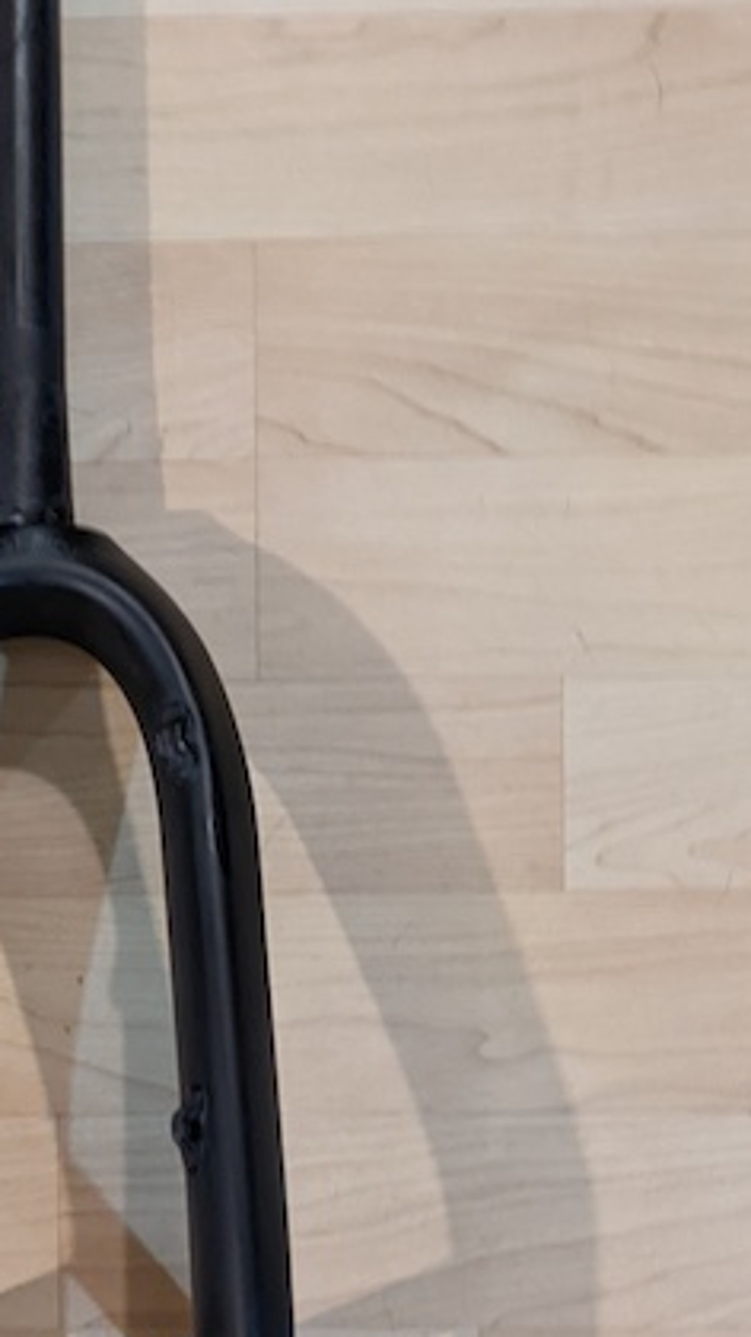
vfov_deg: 36.9
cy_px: 866
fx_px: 1984
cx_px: 64
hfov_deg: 20.9
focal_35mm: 56
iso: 256
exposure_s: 1/24
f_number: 1.73
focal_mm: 4.38
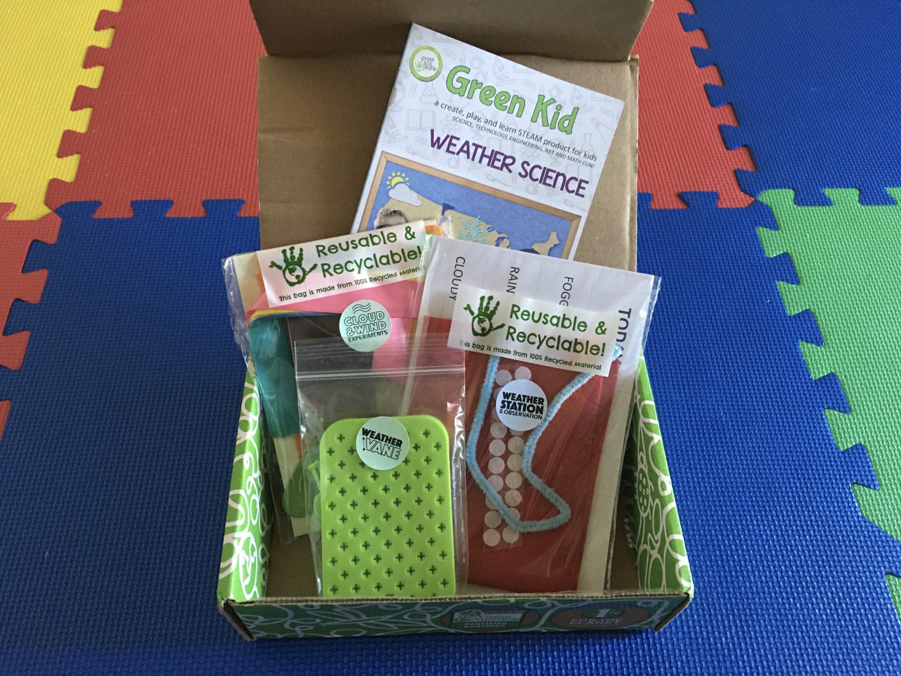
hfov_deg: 61.7
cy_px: 338
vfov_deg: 48.2
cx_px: 450
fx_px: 755
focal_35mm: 29
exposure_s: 1/8
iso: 100
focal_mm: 4.15
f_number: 2.2
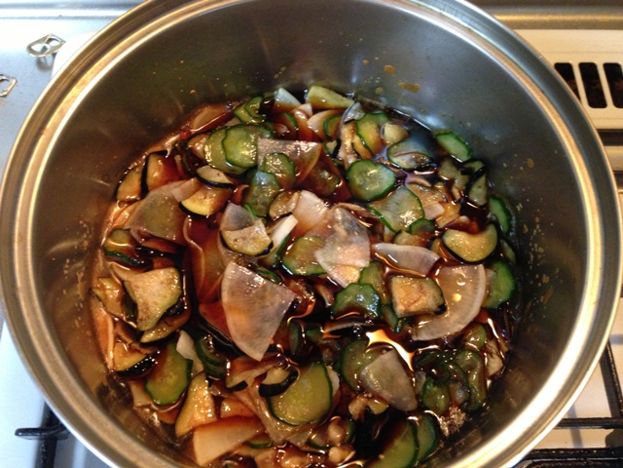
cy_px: 234
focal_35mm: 33
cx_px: 312
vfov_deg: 42.9
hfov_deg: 55.4
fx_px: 594
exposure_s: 1/15
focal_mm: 4.13
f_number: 2.4
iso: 400
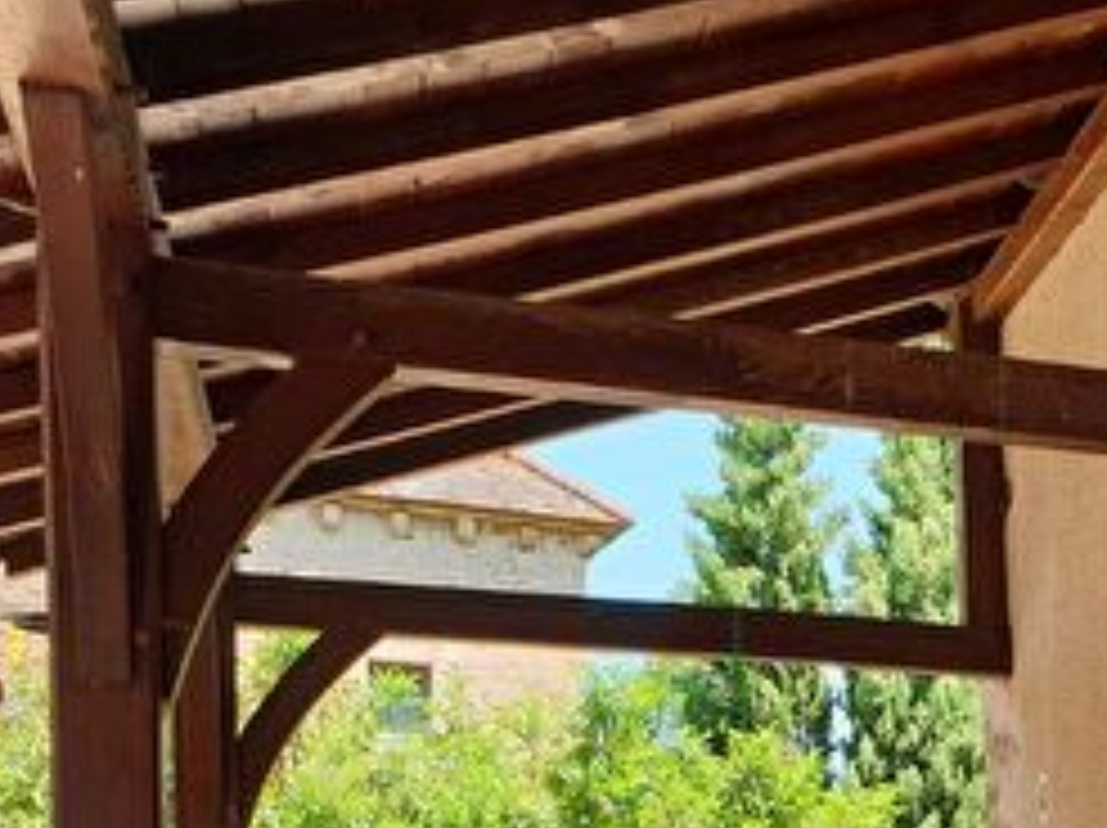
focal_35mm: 74
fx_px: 2364
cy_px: 1159
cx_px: 1305
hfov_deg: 24.1
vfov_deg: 18.1
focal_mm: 4.3
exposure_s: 1/234
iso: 50
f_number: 2.4
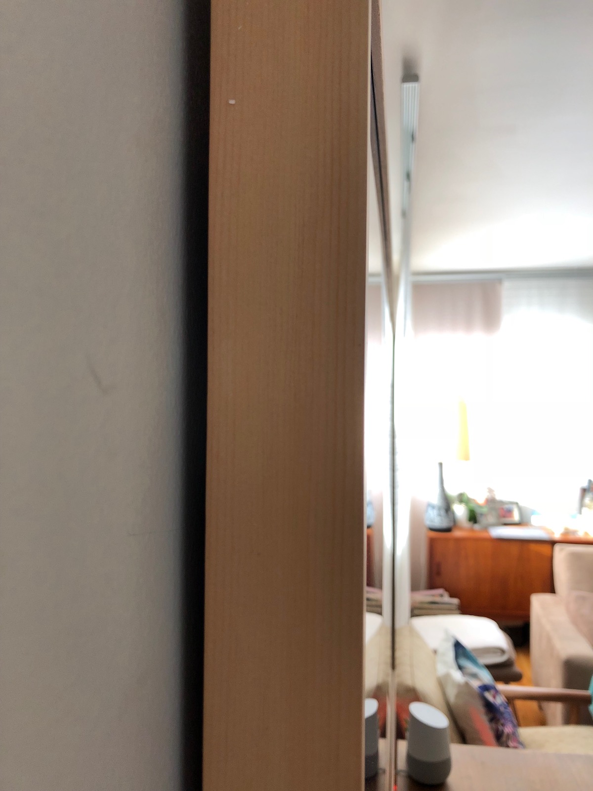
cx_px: 296
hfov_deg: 48.2
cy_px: 396
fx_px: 662
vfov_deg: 61.7
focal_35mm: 29
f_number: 1.8
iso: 40
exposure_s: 1/71
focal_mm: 3.99
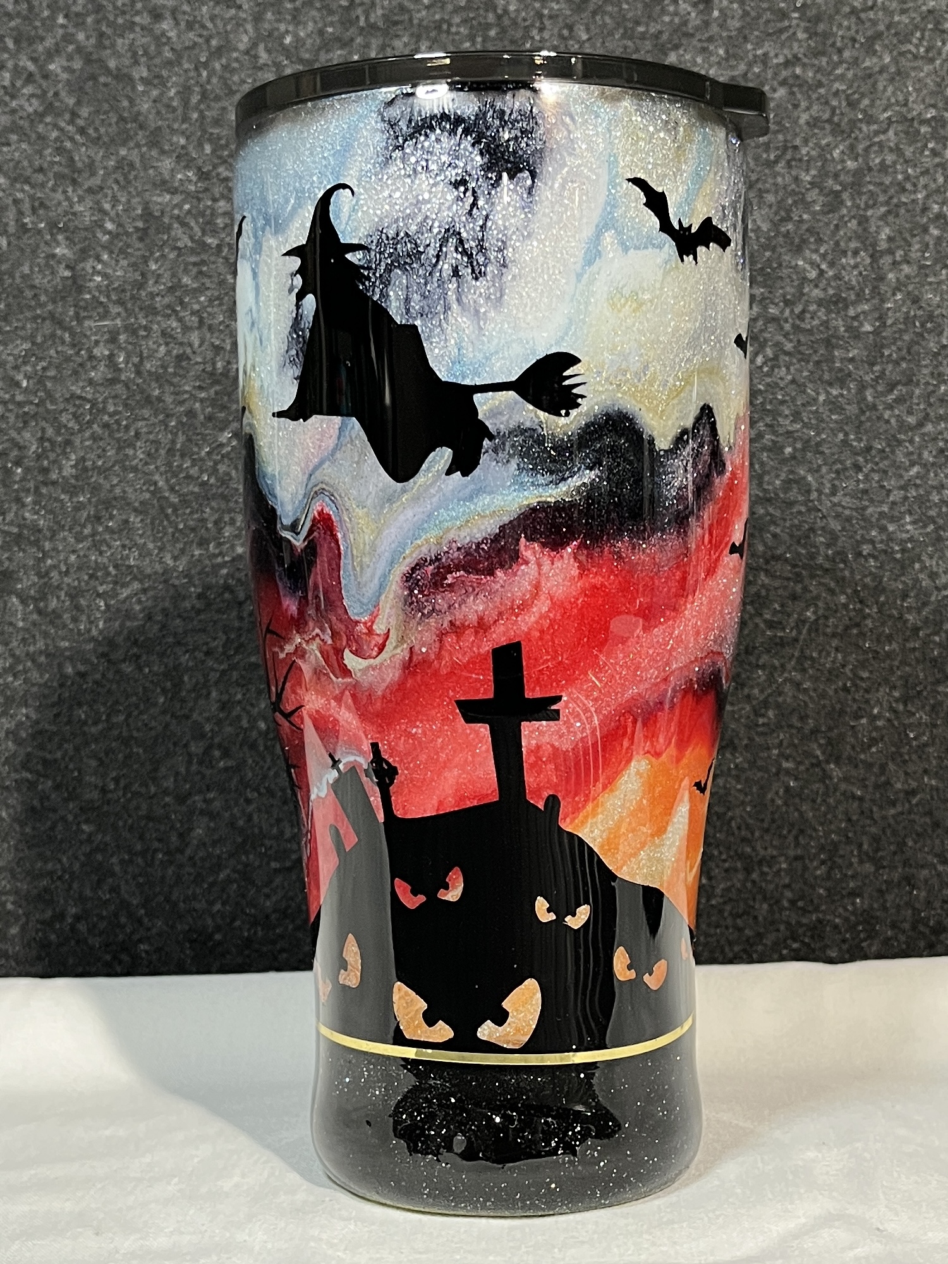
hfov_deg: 53.1
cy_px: 632
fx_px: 949
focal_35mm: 26
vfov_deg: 67.3
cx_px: 474
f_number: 1.6
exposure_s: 1/60
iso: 160
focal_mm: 5.1
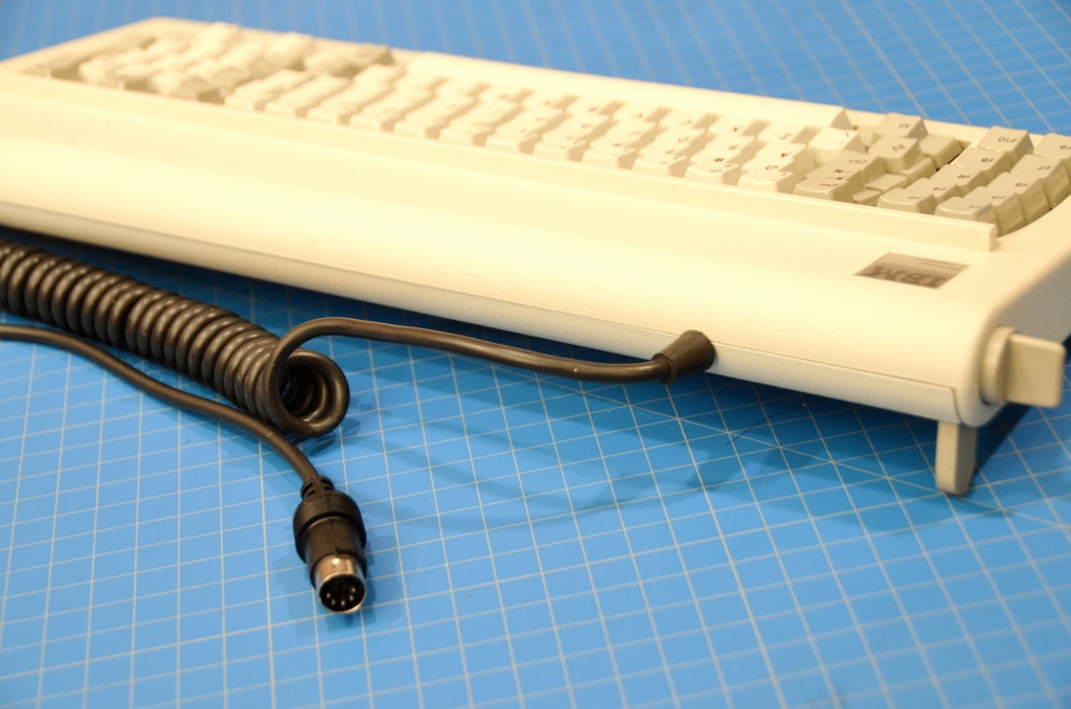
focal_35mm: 75
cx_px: 536
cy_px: 354
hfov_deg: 27.0
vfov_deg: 18.1
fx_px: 2226
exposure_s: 1/30
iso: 900
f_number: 4.8
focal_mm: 50
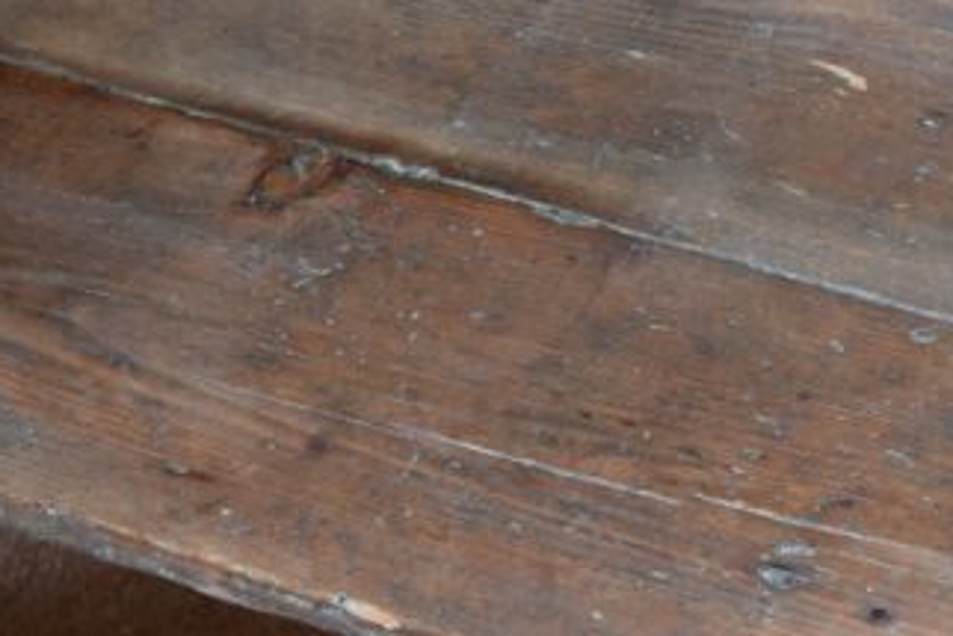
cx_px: 772
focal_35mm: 137
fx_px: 3628
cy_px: 371
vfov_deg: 10.0
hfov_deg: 14.9
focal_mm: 46
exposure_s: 1/125
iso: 1600
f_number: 5.6
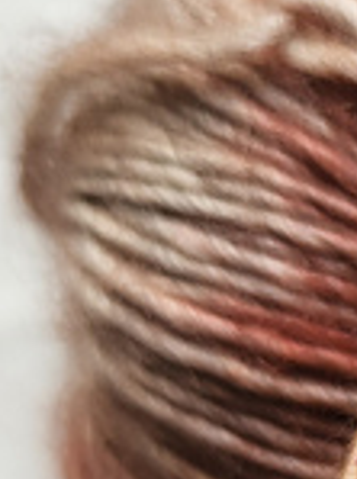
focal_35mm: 99
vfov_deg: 19.0
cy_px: 537
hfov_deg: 13.1
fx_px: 1367
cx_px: 683
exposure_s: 1/180
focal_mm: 5.4
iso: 125
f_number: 1.8
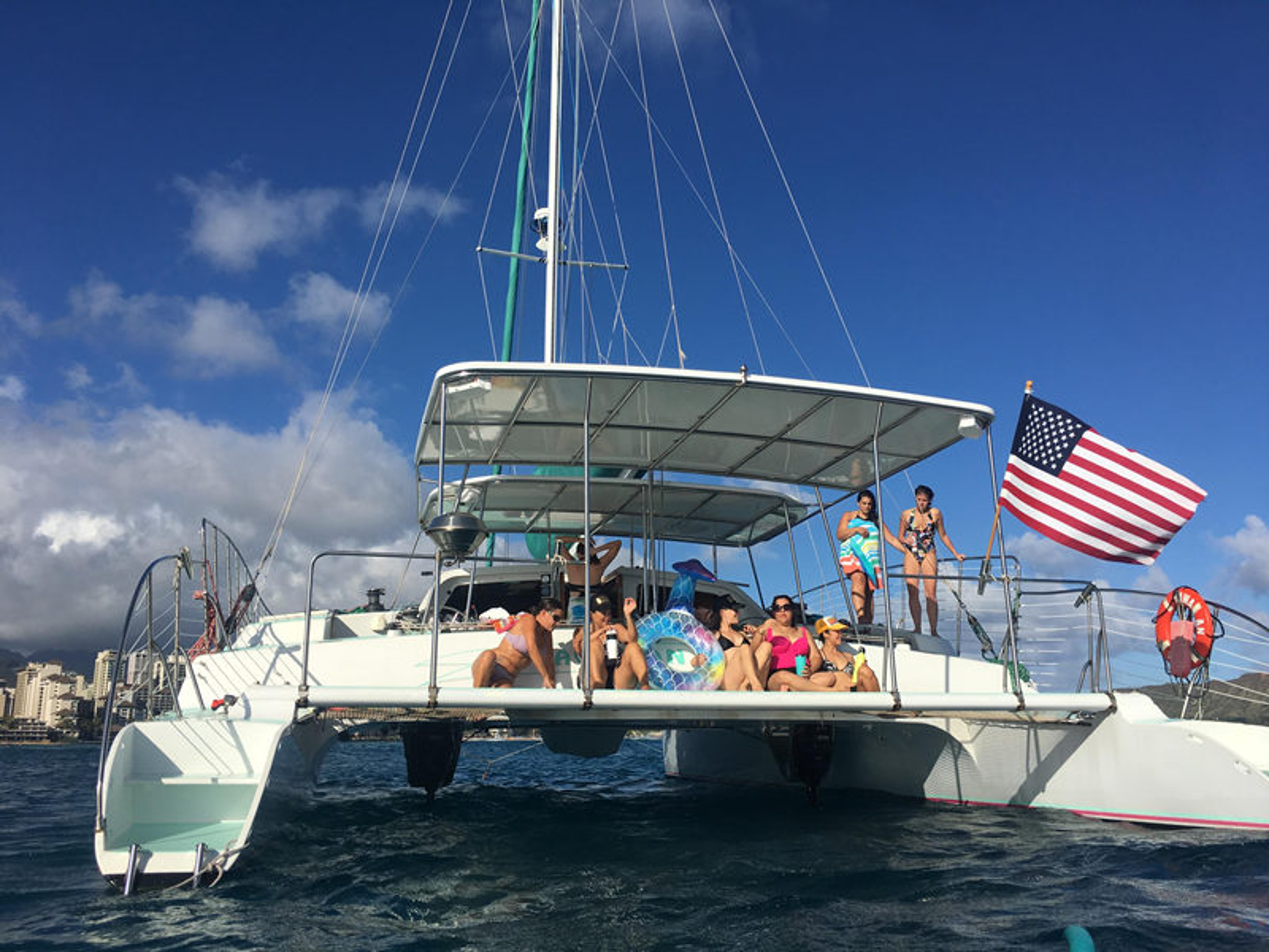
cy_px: 476
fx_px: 1063
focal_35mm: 29
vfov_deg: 48.2
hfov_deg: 61.7
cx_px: 634
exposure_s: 1/3205
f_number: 2.2
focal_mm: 4.15
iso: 25
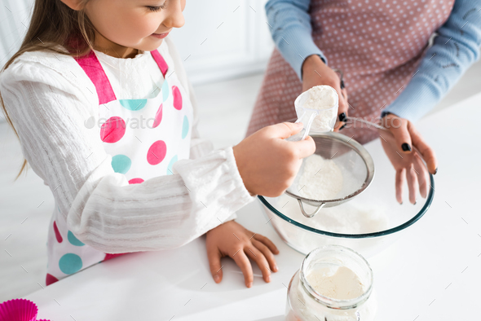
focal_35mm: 35
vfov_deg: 37.9
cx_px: 240
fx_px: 468
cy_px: 160
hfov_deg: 54.4
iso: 100
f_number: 3.5
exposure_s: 1/200
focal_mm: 35
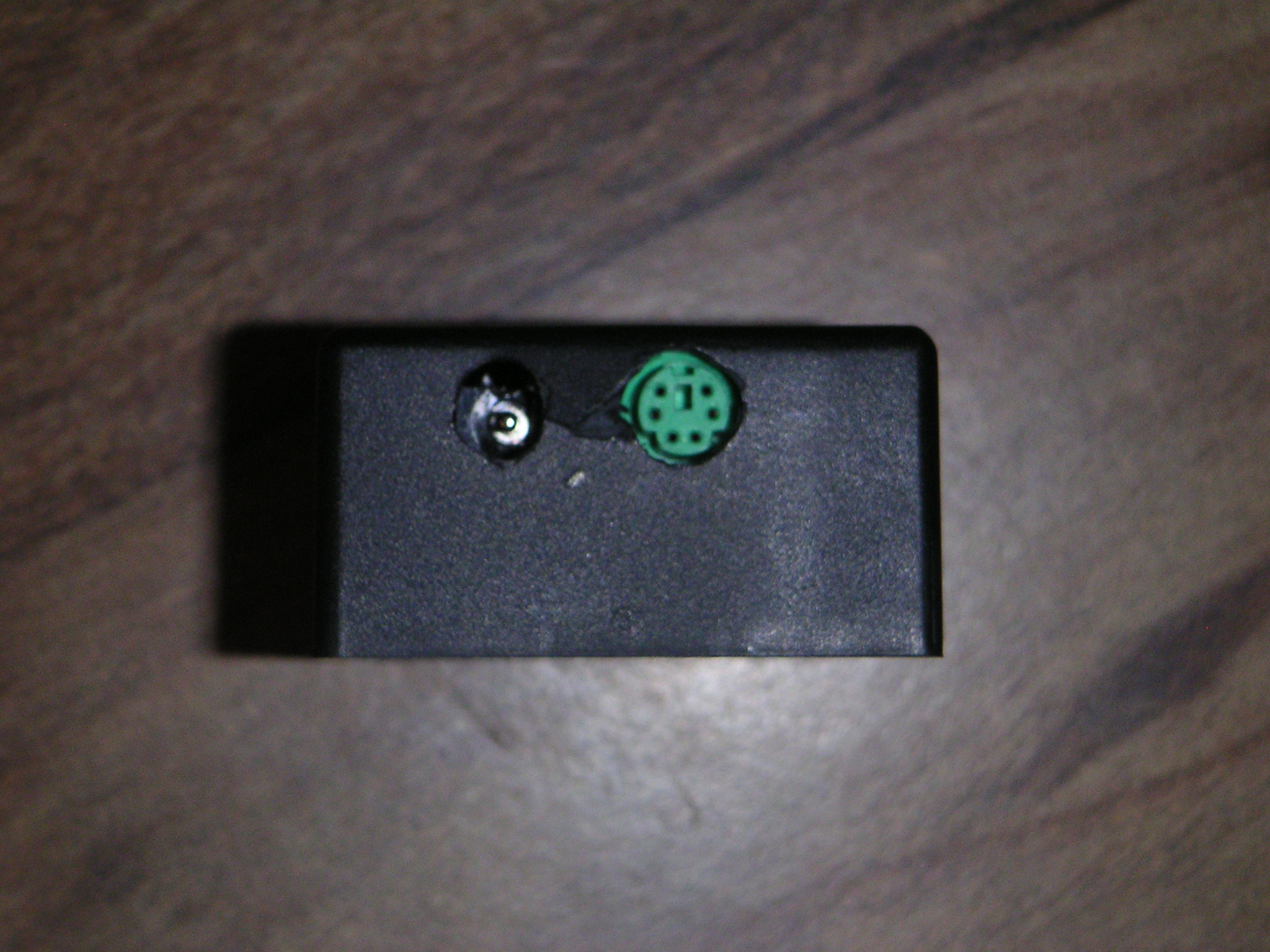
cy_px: 476
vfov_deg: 13.3
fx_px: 4072
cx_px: 635
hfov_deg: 17.7
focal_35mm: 111
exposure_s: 1/111
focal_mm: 17.1
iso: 160
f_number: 8
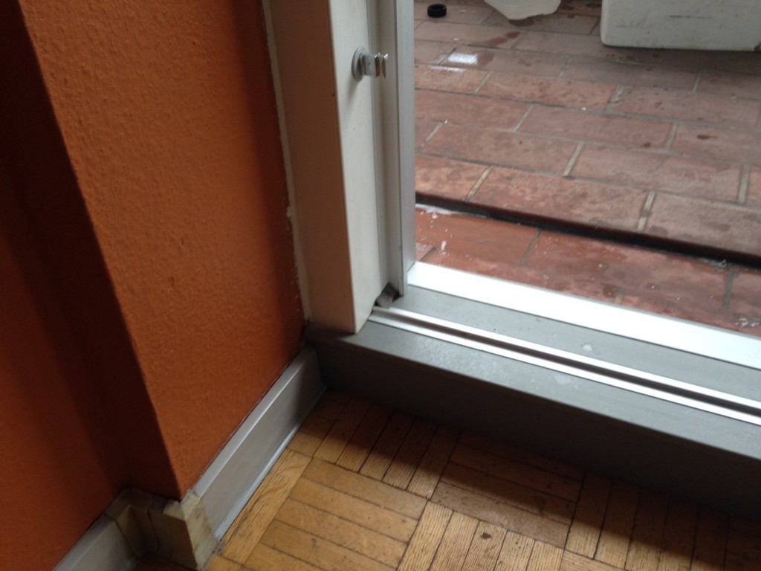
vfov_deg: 42.9
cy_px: 286
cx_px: 380
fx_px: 725
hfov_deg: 55.4
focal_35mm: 33
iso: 64
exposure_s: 1/60
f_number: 2.4
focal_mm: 4.12
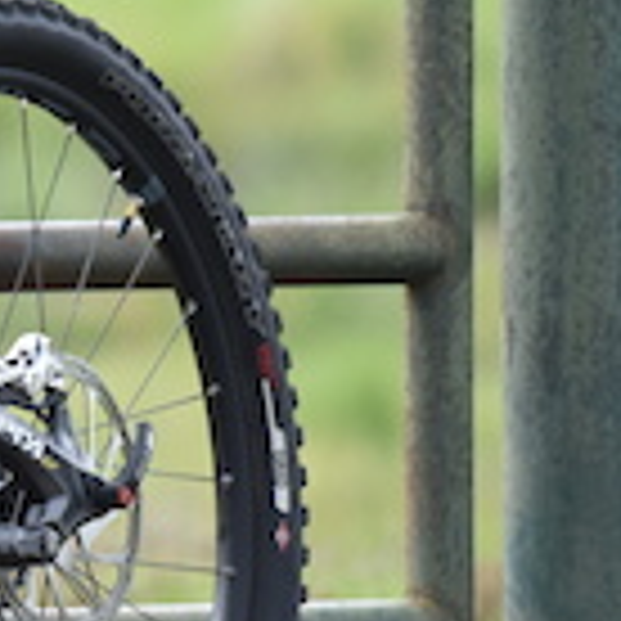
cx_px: -549
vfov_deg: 1.0
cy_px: 189
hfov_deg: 1.0
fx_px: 37082
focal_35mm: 1827
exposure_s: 1/500
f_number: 5.6
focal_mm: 370
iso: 1250
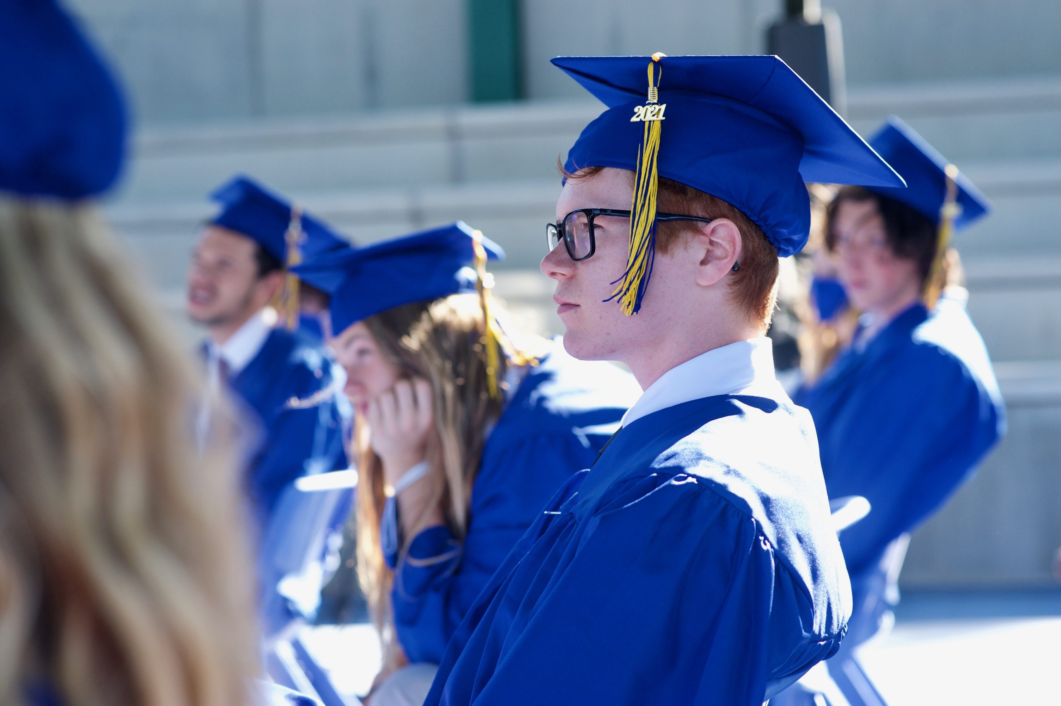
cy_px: 353
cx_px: 530
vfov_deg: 16.0
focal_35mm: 85
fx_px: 2503
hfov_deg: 23.9
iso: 640
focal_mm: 85
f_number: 4
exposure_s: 1/400
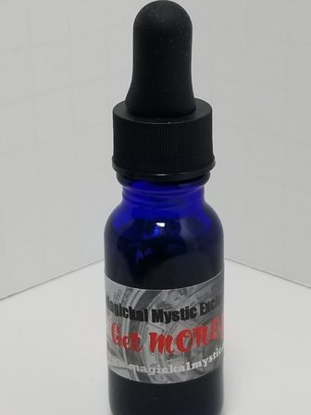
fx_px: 347
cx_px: 166
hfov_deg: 48.2
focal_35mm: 29
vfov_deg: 61.5
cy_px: 228
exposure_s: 1/134
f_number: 1.7
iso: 50
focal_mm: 4.3
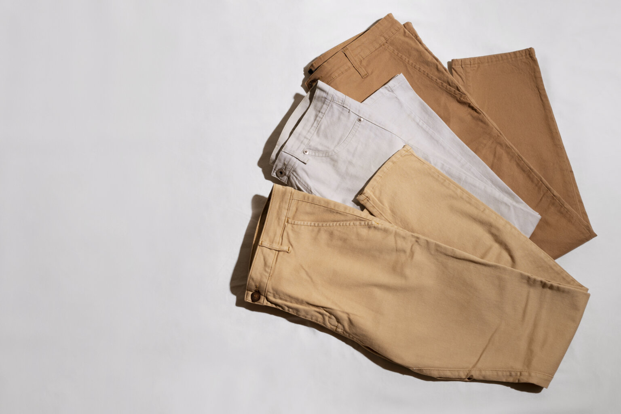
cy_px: 207
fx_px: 863
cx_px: 310
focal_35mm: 50
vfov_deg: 27.0
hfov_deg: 39.6
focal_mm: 50
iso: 100
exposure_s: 1/125
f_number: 8
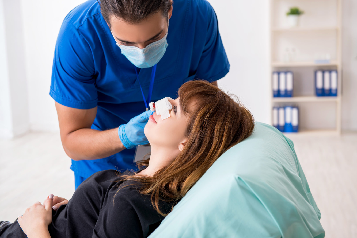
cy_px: 119
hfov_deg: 32.4
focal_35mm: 62
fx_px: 615
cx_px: 178
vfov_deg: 21.9
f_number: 5
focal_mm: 62
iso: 160
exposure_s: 1/100
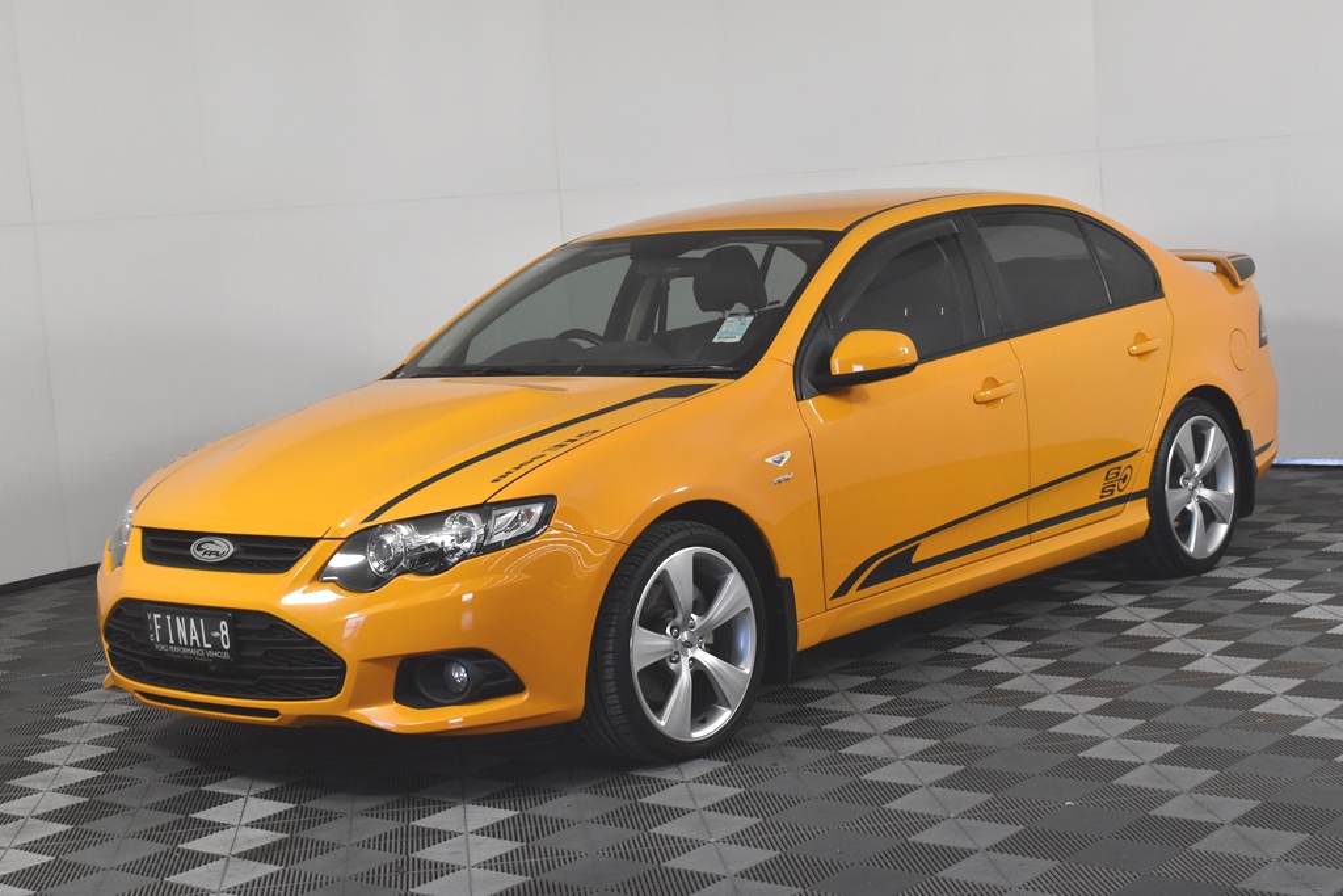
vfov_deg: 23.8
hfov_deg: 35.0
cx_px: 672
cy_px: 448
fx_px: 2127
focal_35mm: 57
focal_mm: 38
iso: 1600
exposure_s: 1/320
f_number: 9
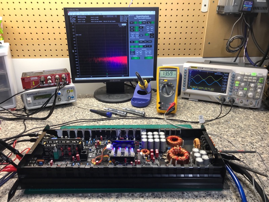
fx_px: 218
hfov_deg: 63.4
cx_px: 134
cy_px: 101
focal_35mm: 28
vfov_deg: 49.7
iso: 25
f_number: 1.8
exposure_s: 1/30
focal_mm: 3.99
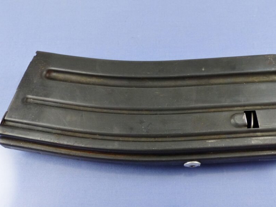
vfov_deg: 44.2
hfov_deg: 56.6
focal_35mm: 32
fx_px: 255
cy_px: 105
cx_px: 158
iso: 200
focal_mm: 4.5
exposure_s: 1/60
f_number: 2.8
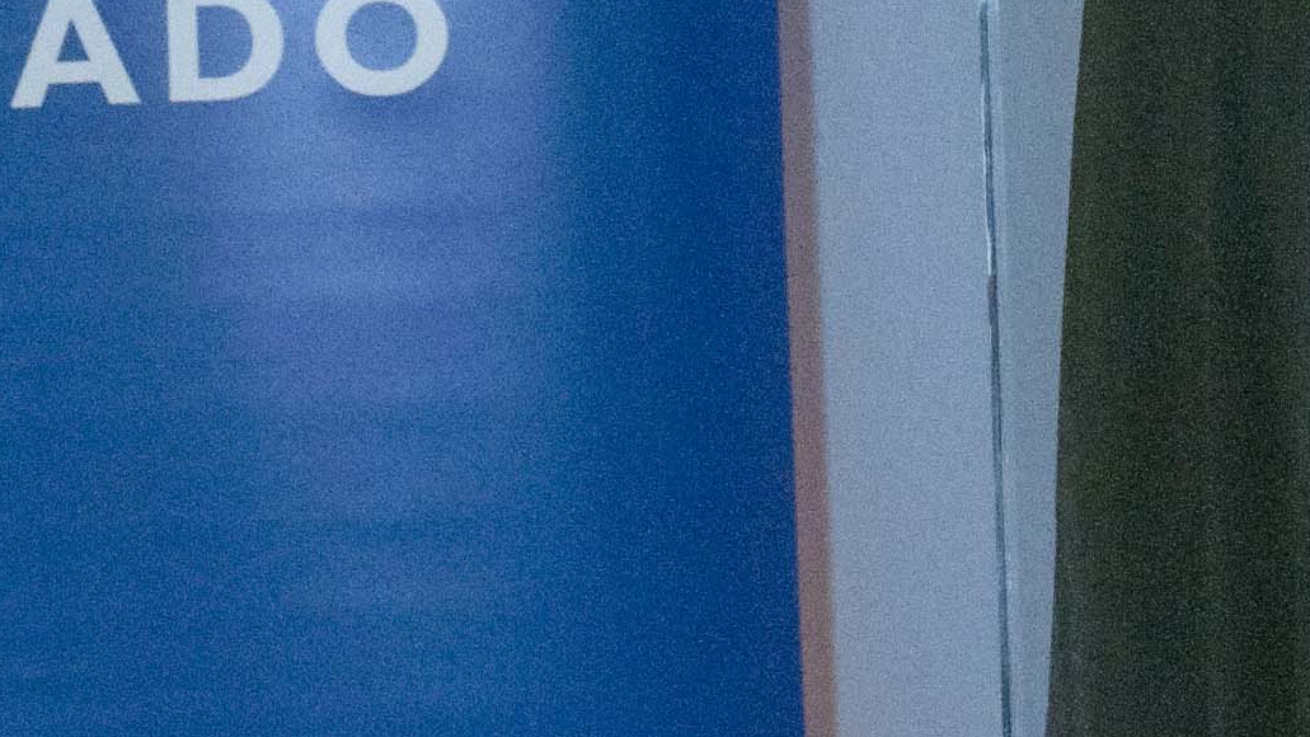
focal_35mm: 457
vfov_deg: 2.6
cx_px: 820
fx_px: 15875
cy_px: -1410
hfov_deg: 4.7
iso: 200
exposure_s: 1/200
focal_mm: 70
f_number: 8
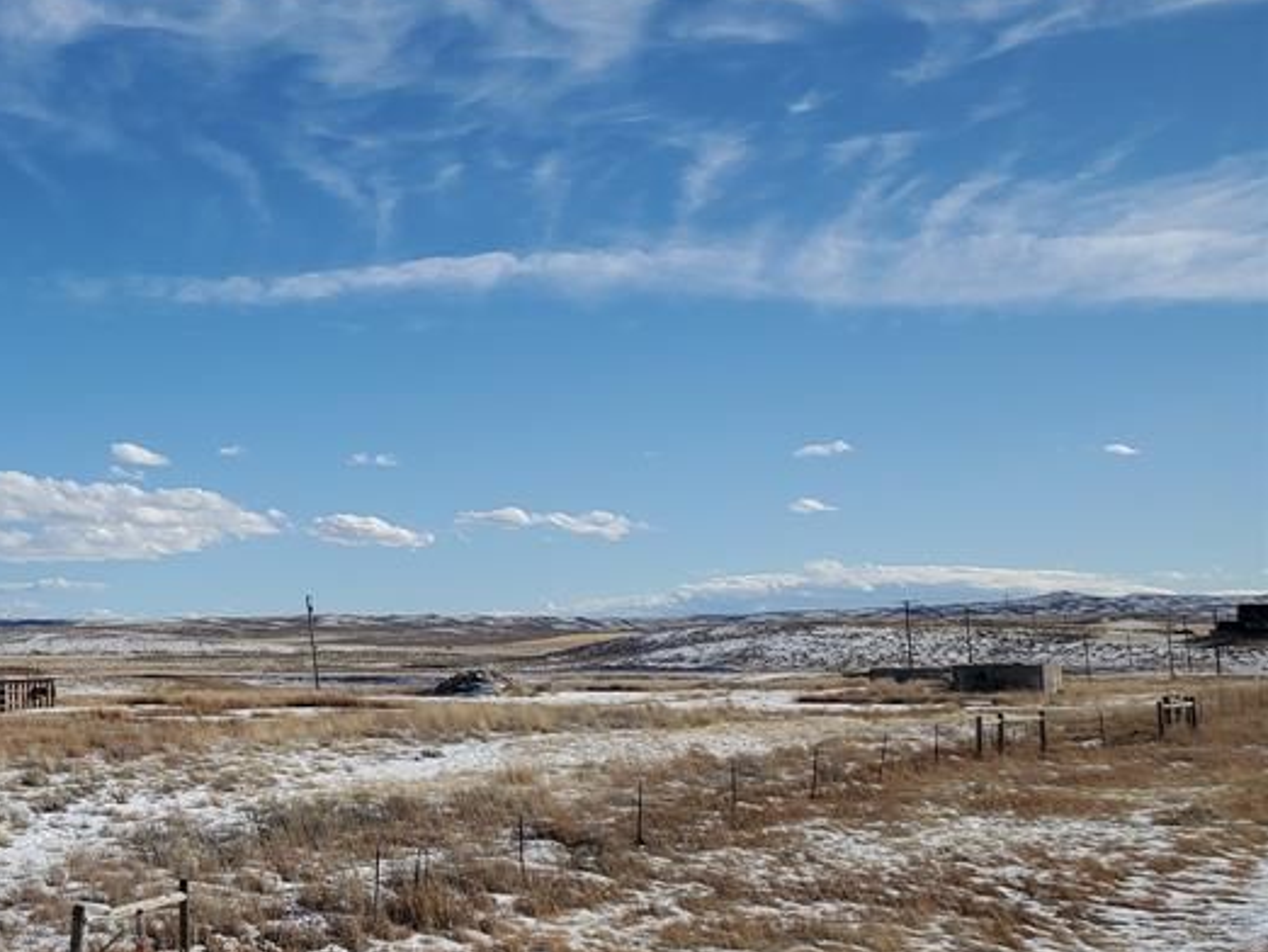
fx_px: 1869
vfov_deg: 28.6
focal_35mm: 51
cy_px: 471
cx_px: 27
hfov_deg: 34.4
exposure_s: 1/3001
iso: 50
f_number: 2.4
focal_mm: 4.3
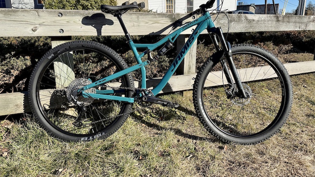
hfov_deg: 69.9
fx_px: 226
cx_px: 158
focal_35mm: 27
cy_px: 75
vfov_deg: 42.8
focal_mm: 6.76
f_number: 1.78
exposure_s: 1/4975
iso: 100
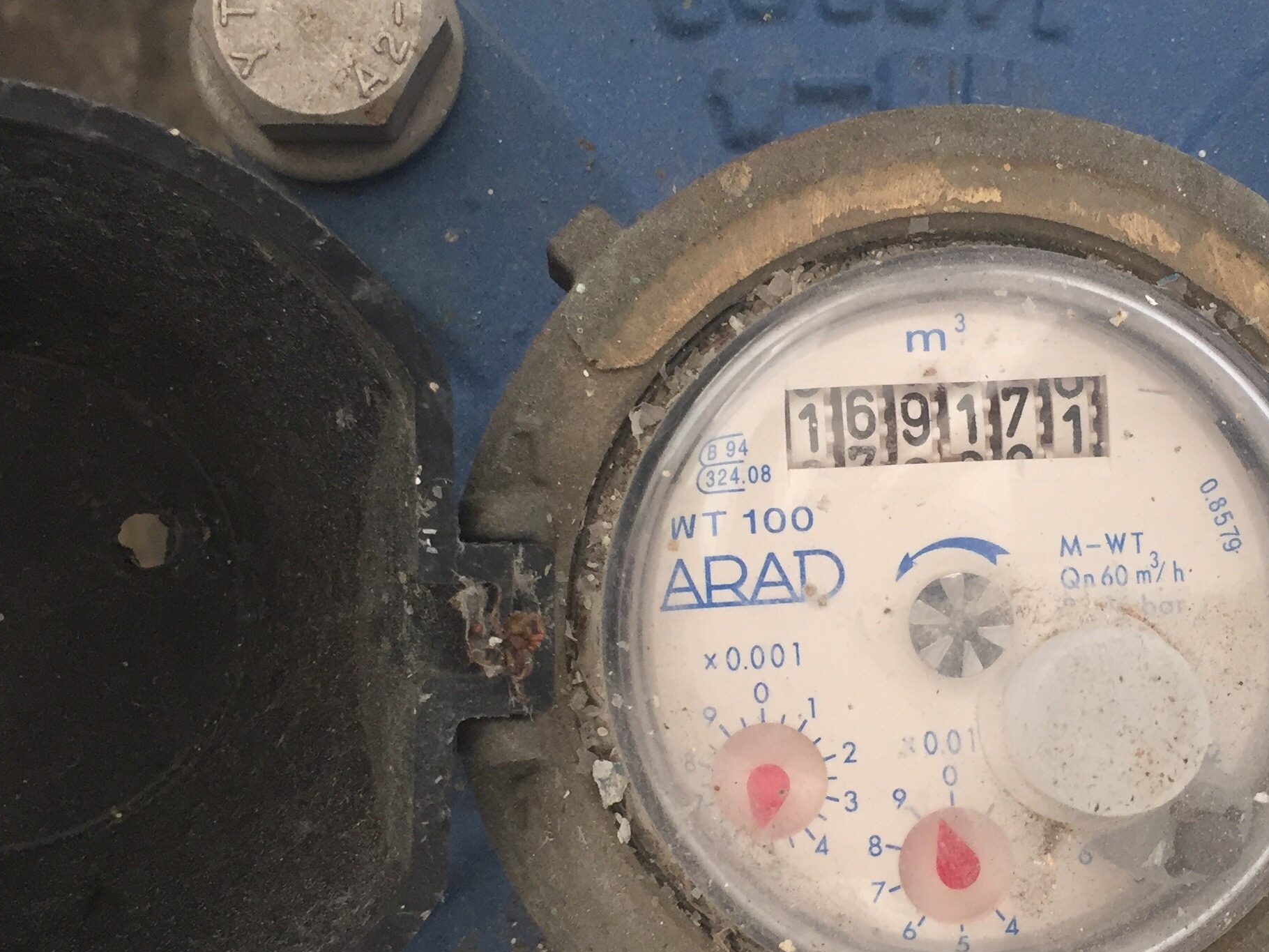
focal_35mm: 52
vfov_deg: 28.0
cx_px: 764
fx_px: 1906
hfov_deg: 36.7
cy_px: 558
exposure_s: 1/33
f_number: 2.2
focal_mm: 4.15
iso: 32
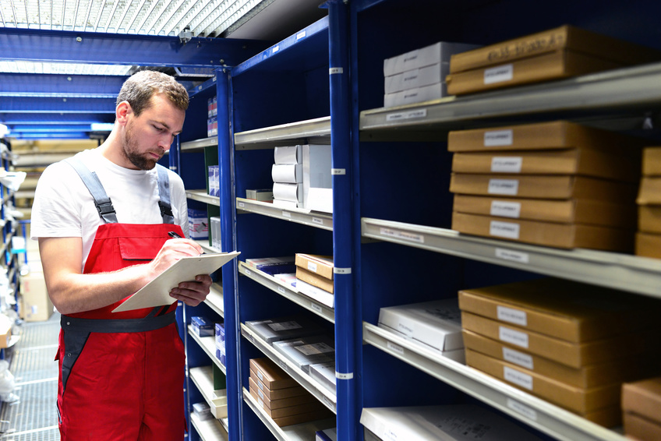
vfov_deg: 37.9
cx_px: 330
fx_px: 643
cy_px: 220
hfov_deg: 54.4
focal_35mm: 35
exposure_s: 1/50
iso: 1600
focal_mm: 35
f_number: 3.2
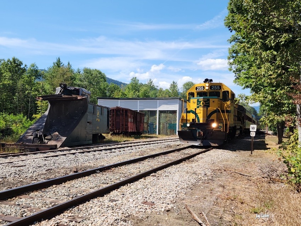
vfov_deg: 58.9
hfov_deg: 73.9
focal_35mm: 23
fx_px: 200
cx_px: 150
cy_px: 113
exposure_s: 1/909
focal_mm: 6.4
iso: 12
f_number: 1.8
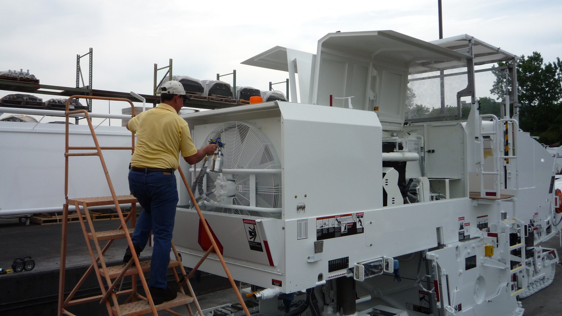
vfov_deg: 35.6
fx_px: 492
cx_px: 282
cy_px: 144
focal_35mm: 33
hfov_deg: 59.5
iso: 100
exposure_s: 1/400
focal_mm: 5.2
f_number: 5.6
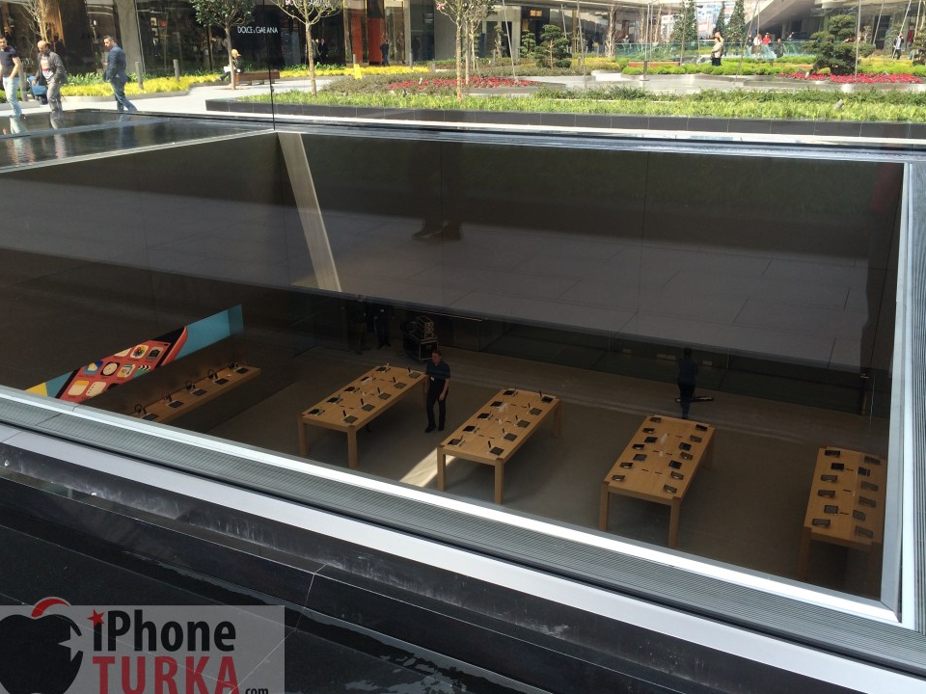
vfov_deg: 44.2
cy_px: 345
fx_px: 856
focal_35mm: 32
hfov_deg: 56.8
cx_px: 465
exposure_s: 1/423
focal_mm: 4.12
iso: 32
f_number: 2.2
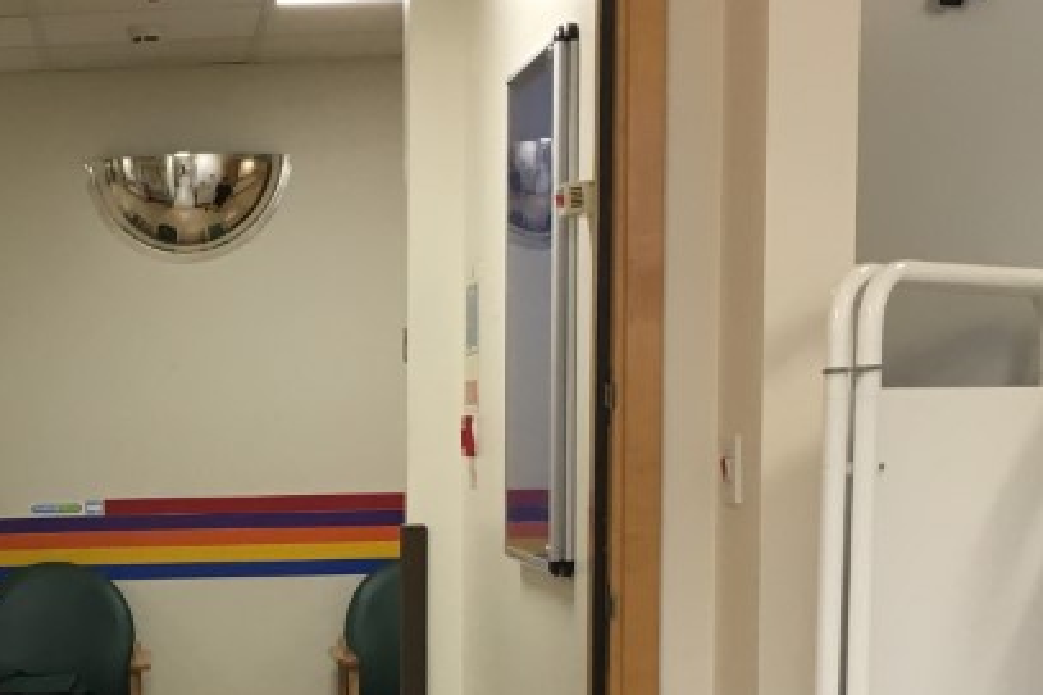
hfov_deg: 21.6
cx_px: -115
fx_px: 2577
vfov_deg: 15.0
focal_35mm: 89
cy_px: 733
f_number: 2.2
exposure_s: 1/33
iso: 50
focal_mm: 4.15
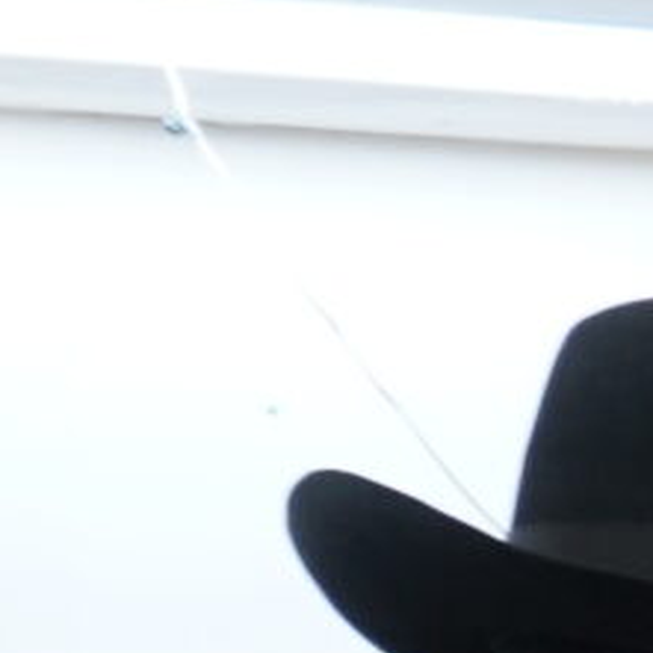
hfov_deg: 6.6
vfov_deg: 7.3
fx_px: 5037
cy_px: 1045
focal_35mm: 236
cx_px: 2051
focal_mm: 16
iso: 500
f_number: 3.5
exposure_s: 1/90
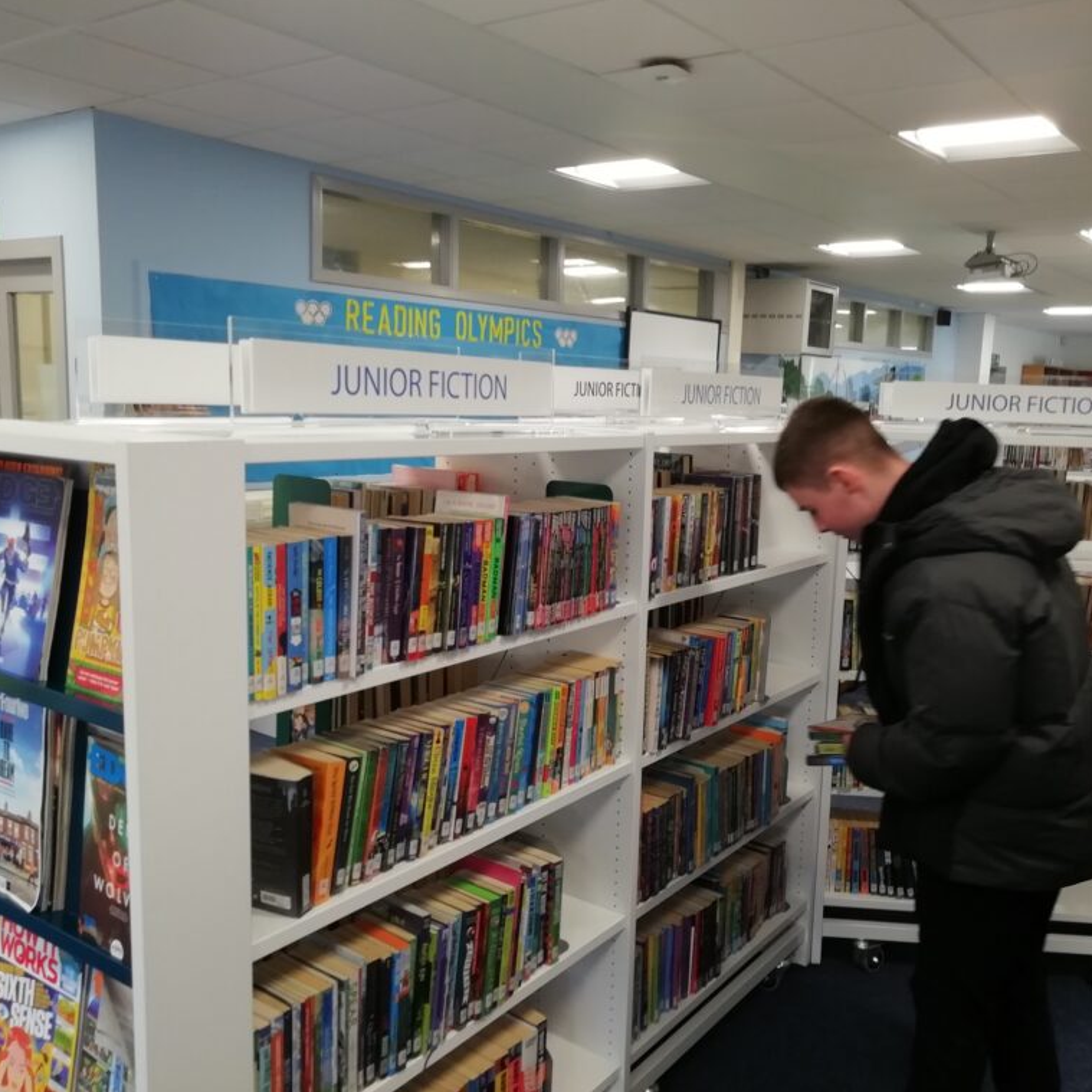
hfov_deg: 52.4
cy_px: 542
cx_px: 616
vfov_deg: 52.5
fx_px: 1106
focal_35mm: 31
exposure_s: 1/33.3
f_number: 2.2
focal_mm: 3.21
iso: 64
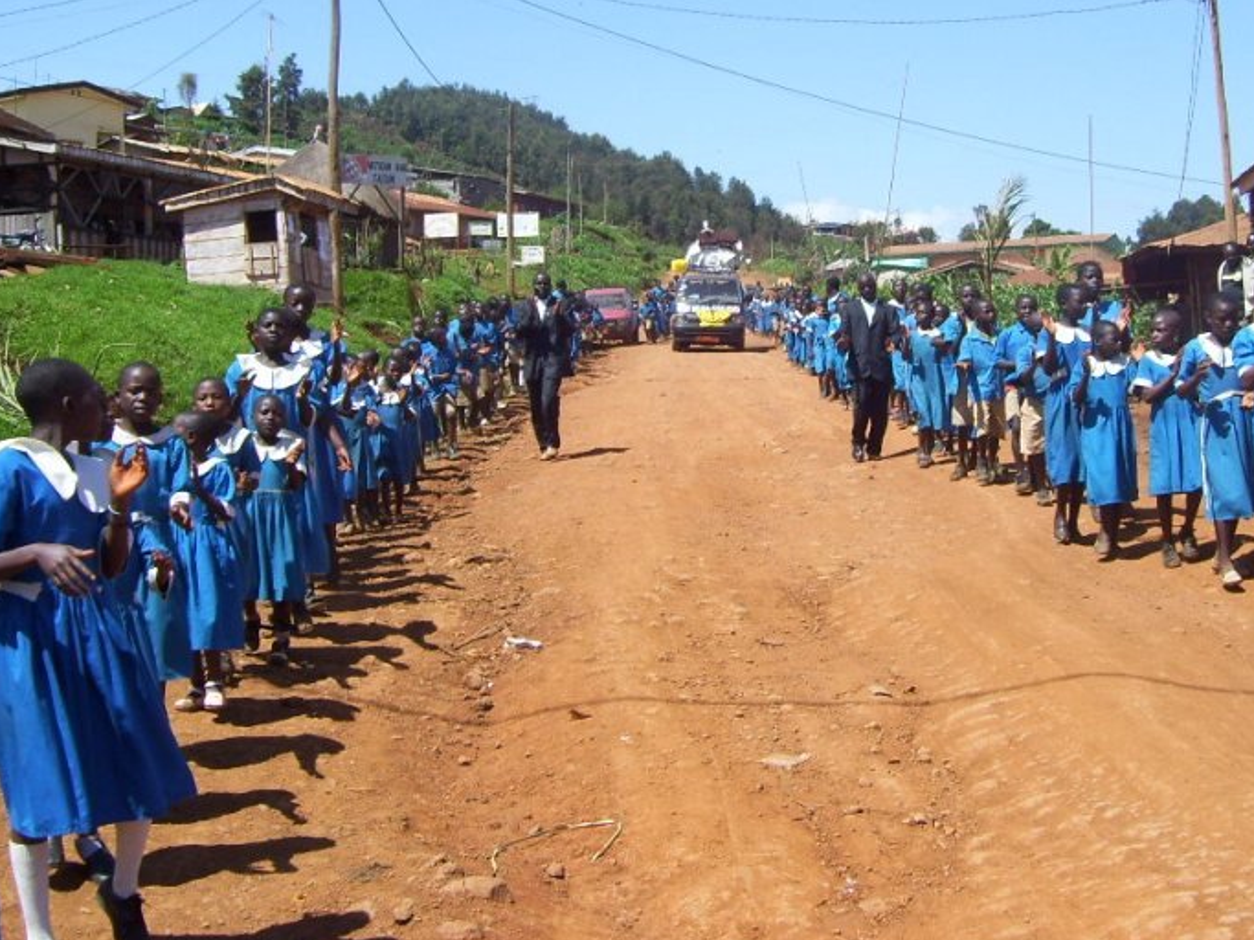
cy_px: 279
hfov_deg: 35.5
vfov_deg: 26.8
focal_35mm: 54
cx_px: 700
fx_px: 1956
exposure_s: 1/500
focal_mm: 6
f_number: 4.8
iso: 80
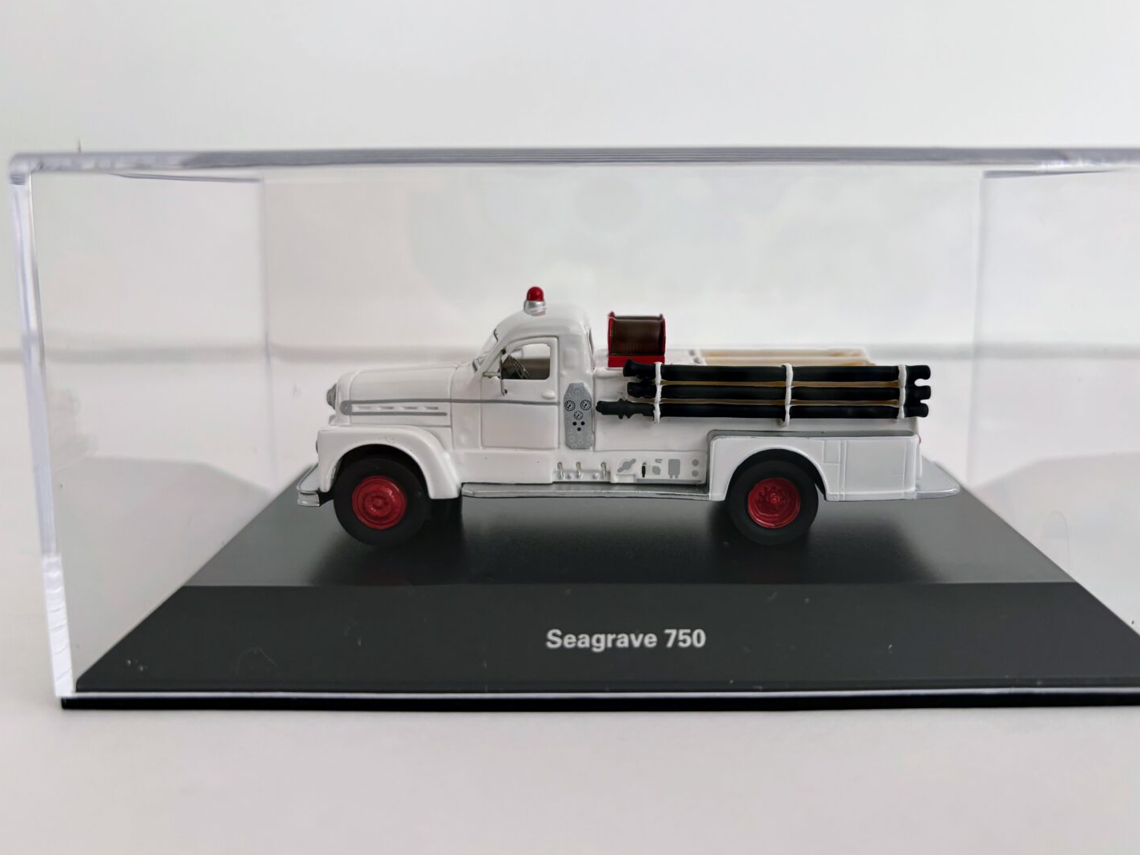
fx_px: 922
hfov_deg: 63.4
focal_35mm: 28
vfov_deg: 49.7
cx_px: 610
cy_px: 400
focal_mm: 5.96
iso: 125
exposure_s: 1/90
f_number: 1.6
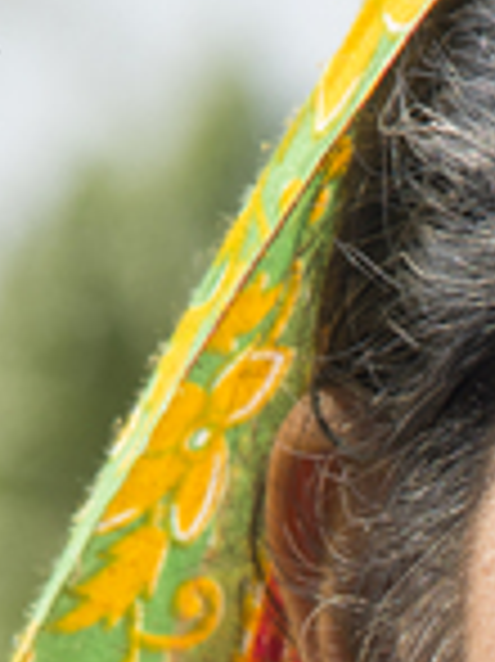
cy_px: 1108
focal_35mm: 696
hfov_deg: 2.1
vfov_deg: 2.8
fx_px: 13289
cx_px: 904
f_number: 7.1
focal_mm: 120
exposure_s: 1/160
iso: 125
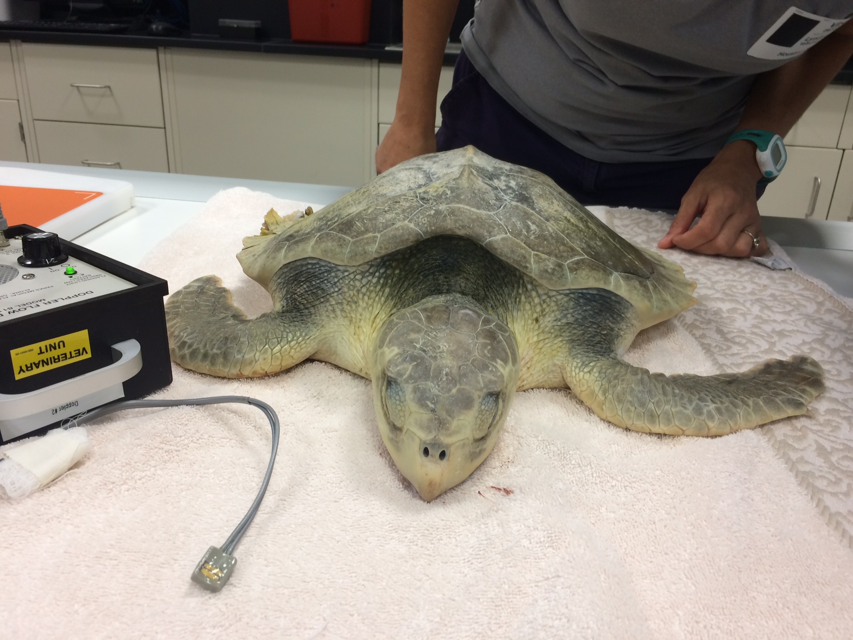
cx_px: 426
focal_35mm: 29
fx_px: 715
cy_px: 320
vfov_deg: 48.2
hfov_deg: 61.7
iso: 50
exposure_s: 1/30
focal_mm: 4.15
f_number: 2.2
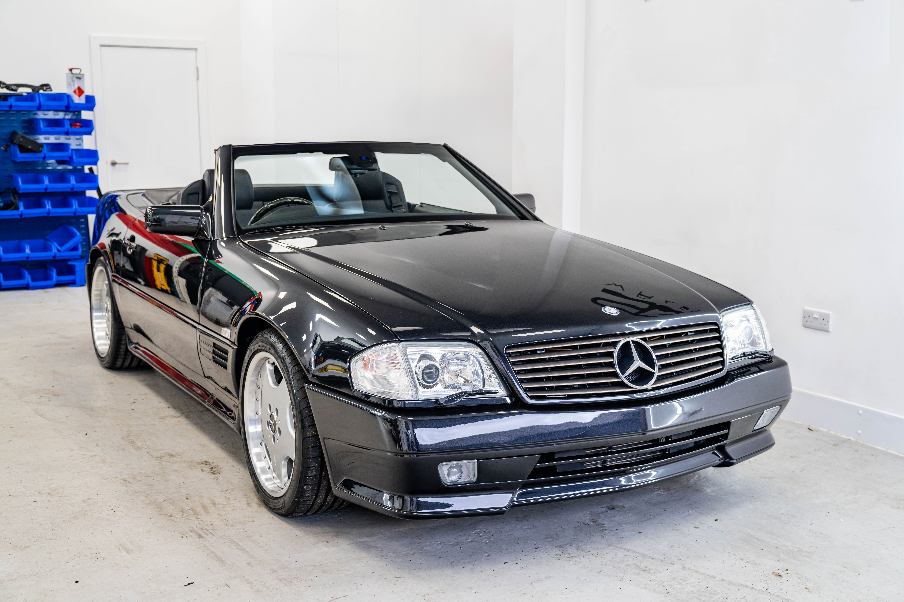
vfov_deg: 32.6
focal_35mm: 41
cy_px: 301
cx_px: 452
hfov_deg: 47.4
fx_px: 1029
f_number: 4
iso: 400
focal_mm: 41
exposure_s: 1/25
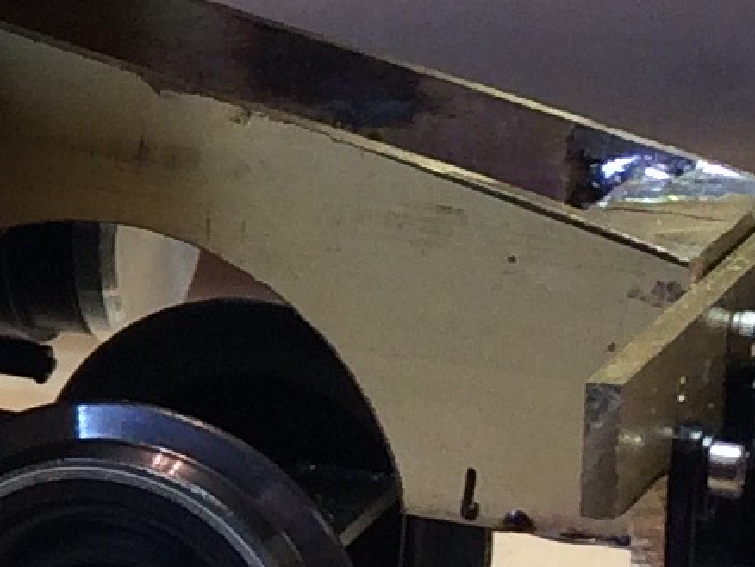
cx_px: -1348
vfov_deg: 6.8
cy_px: -67
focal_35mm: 216
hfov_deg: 8.1
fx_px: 4714
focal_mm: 4.15
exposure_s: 1/100
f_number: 2.2
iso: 50
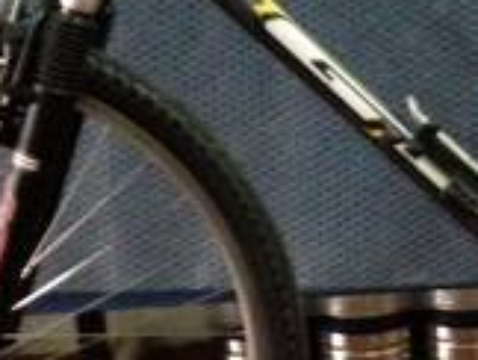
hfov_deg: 14.8
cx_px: 508
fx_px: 1798
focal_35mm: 130
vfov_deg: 11.4
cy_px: 125
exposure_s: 1/15
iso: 800
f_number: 2.4
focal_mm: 4.13
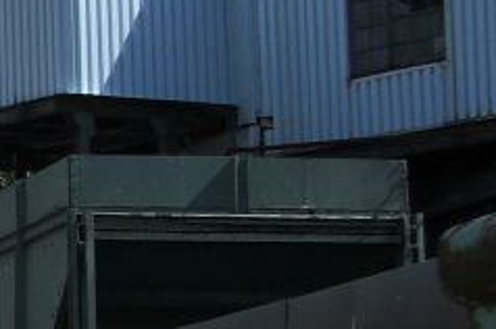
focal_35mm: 213
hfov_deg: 9.0
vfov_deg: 6.4
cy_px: 312
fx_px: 2931
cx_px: -584
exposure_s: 1/800
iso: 80
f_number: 4
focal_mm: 7.9
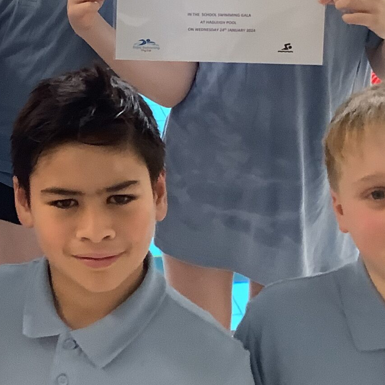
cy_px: 24
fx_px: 1032
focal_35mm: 82
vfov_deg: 20.6
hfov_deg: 20.2
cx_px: -36
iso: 200
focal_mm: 3.3
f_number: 2.4
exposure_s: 1/50
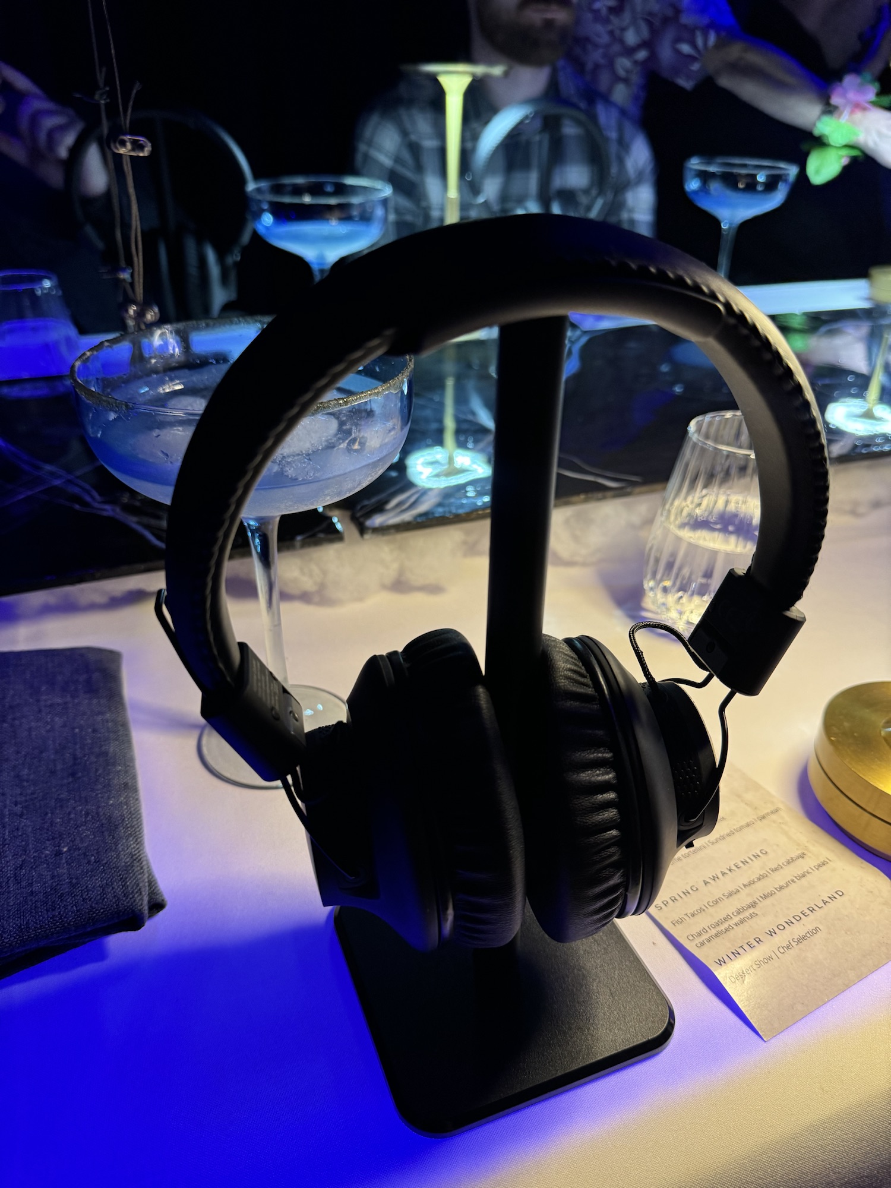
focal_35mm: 24
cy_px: 594
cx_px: 446
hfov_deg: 56.8
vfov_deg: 71.6
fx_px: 824
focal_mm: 6.76
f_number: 1.78
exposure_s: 1/99
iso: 200
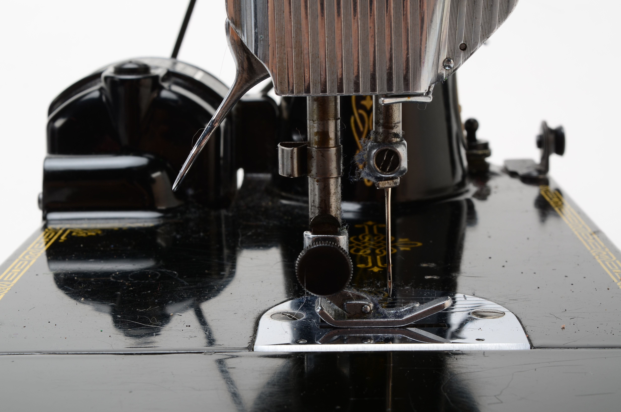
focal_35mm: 82
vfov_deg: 16.5
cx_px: 310
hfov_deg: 24.7
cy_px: 206
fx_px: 1420
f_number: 20
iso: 100
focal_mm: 55
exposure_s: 1/160
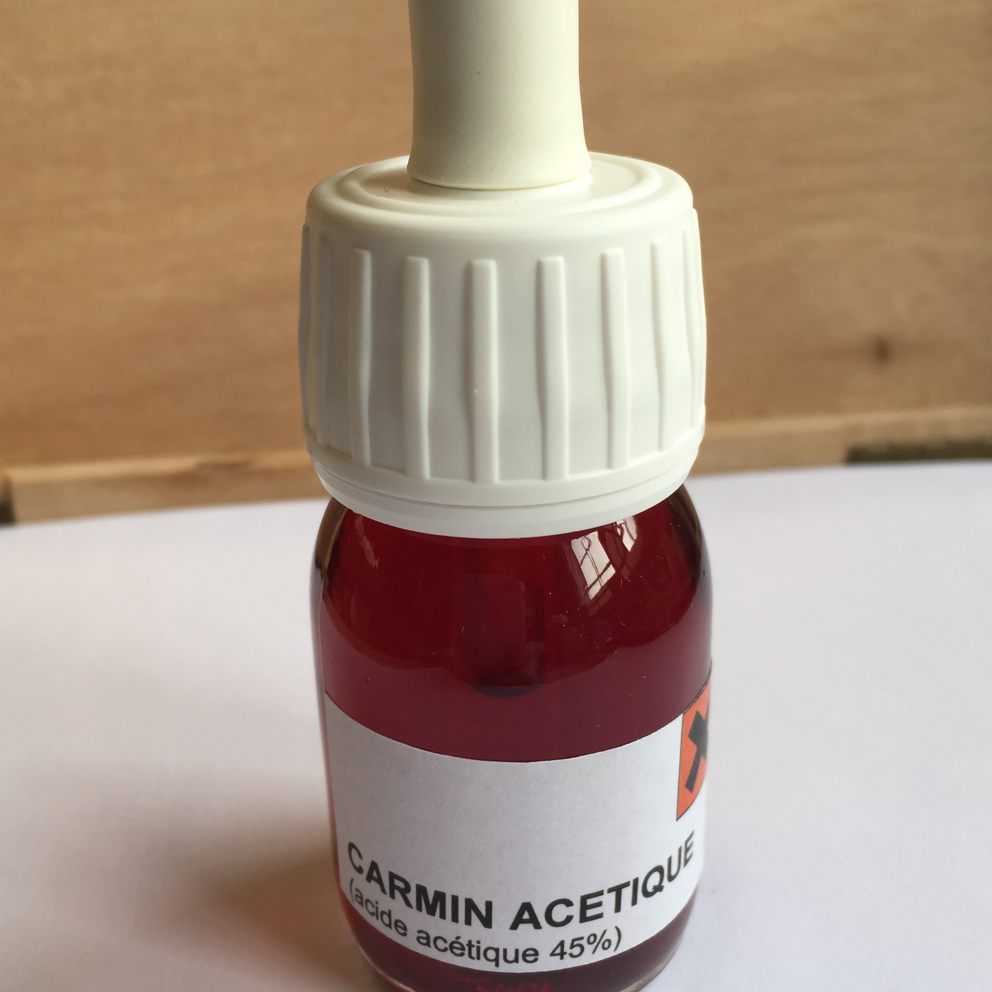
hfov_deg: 43.9
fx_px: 1232
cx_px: 498
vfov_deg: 43.9
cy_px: 506
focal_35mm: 38
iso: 32
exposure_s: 1/142
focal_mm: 4.15
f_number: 2.2
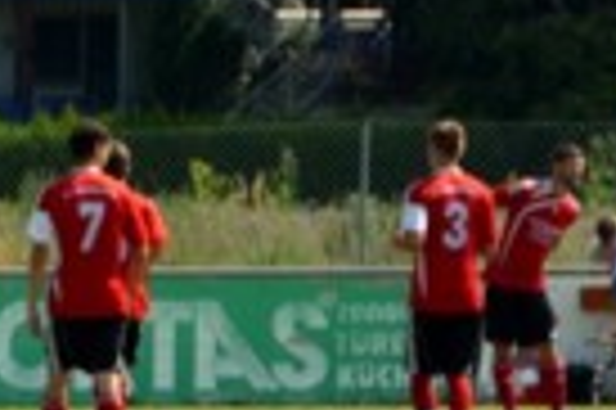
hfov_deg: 2.9
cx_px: -79
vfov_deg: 2.0
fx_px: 11963
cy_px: 604
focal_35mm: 700
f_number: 7.1
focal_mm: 130
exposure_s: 1/1600
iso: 400
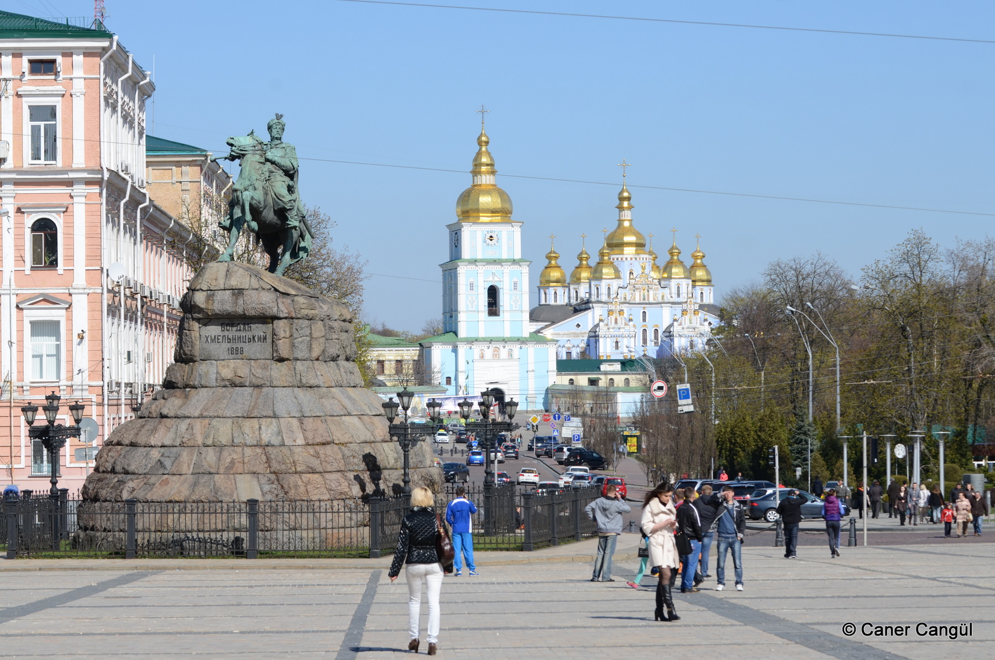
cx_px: 498
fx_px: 3104
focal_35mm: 112
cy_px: 330
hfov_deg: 18.2
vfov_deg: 12.1
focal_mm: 75
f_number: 9
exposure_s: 1/640
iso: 200
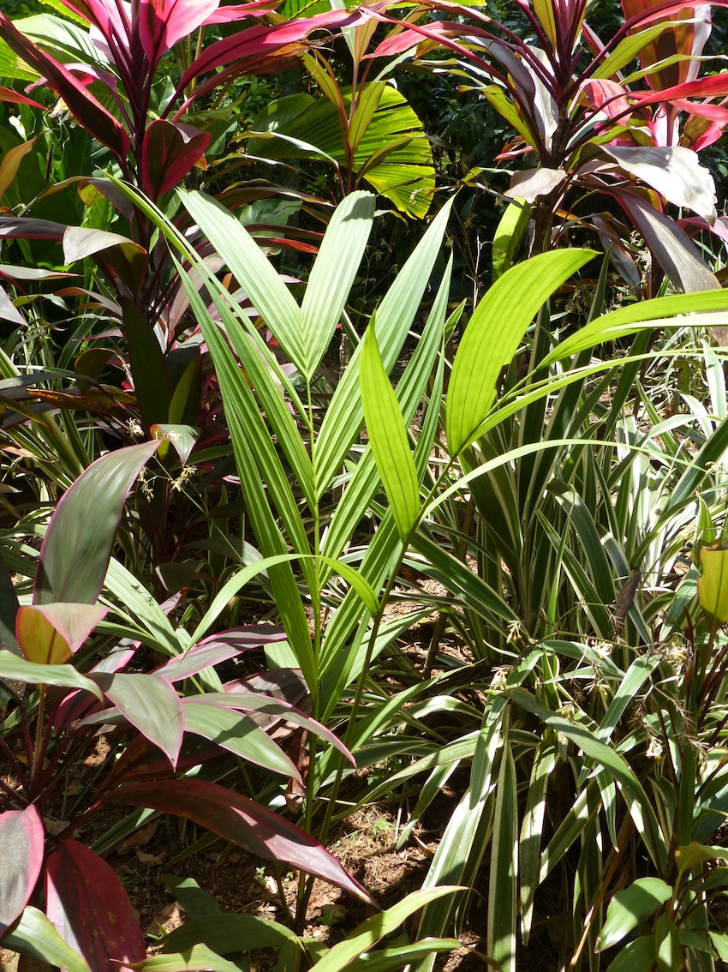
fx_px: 982
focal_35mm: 35
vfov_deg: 52.6
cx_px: 364
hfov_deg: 40.7
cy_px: 486
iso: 100
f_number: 4
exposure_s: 1/320
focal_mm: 6.3
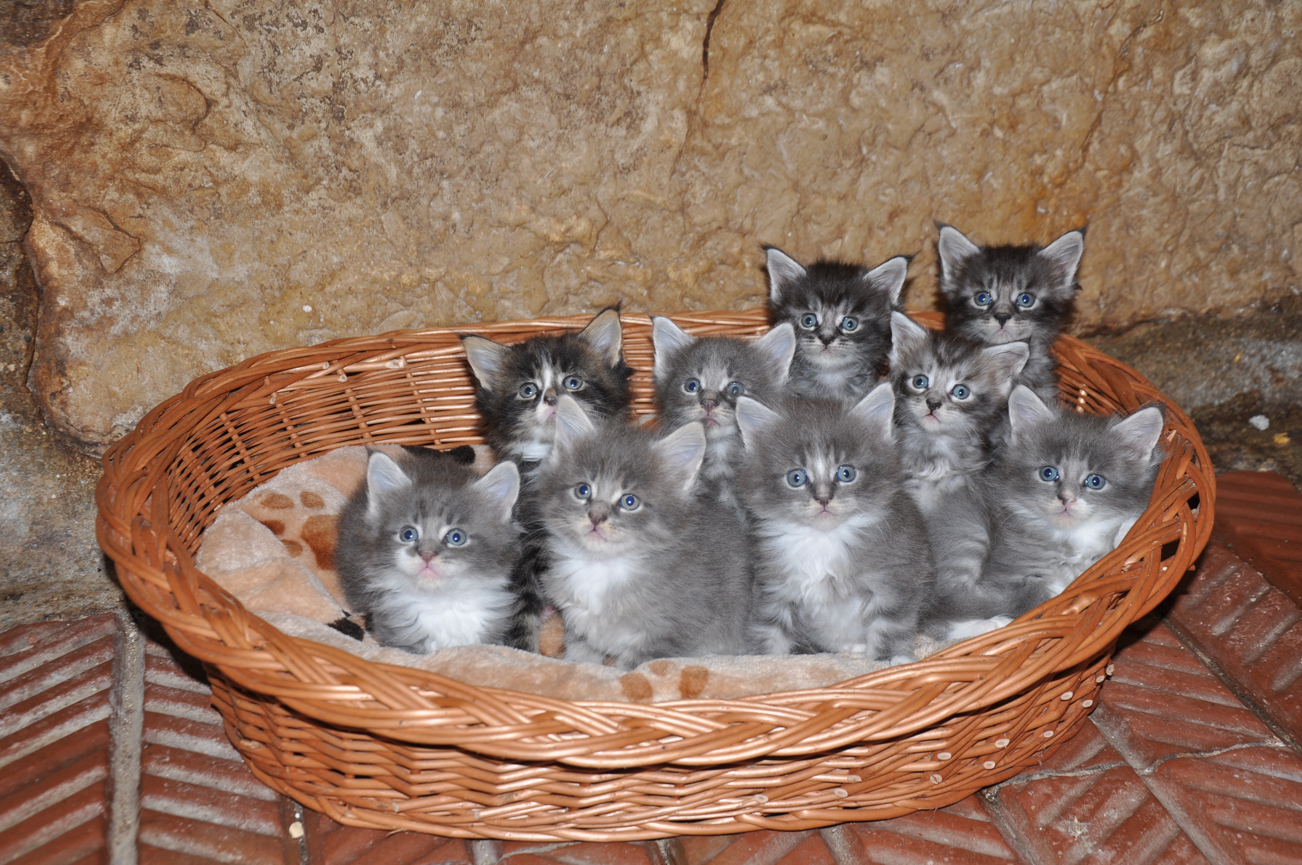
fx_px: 1842
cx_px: 651
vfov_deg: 26.4
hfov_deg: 38.9
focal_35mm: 51
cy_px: 432
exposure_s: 1/125
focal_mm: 34
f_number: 5.6
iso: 200
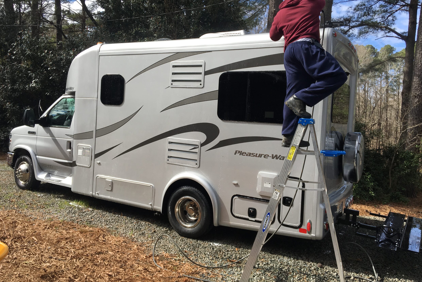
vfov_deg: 42.3
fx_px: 363
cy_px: 125
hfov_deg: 60.3
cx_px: 207
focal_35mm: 31
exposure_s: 1/864
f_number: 2.2
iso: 25
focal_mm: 4.15
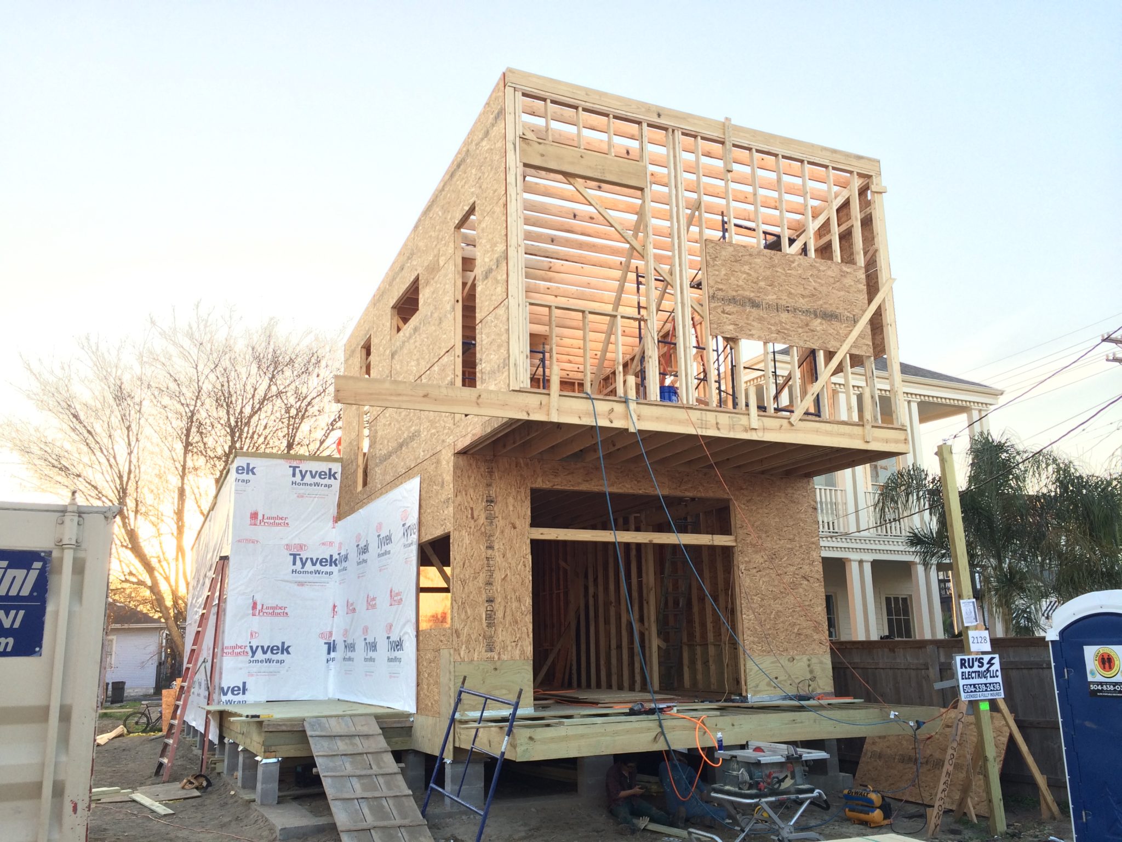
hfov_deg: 61.7
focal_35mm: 29
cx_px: 561
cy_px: 421
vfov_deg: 48.2
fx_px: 940
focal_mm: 4.15
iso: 32
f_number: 2.2
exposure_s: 1/120
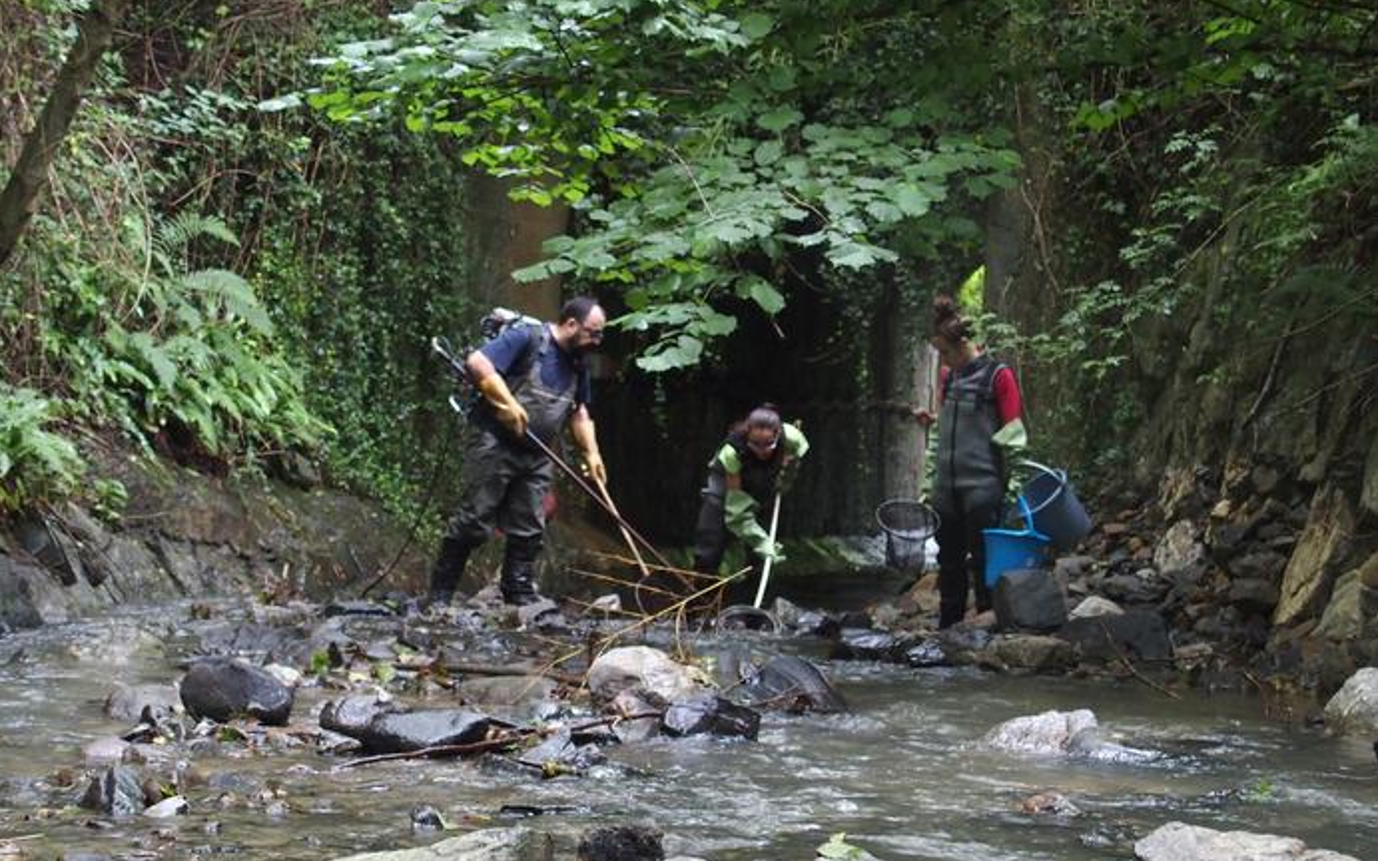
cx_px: 682
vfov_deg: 17.8
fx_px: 2742
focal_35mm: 73
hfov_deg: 28.2
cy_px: 509
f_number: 2.8
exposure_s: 1/40
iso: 800
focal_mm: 14.5
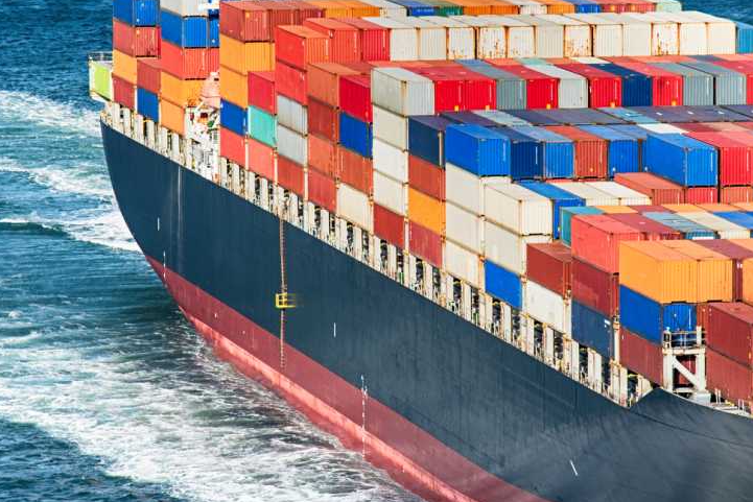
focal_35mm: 318
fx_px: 6652
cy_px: 234
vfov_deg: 4.3
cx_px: 479
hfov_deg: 6.5
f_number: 4.5
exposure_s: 1/800
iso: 100
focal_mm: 112
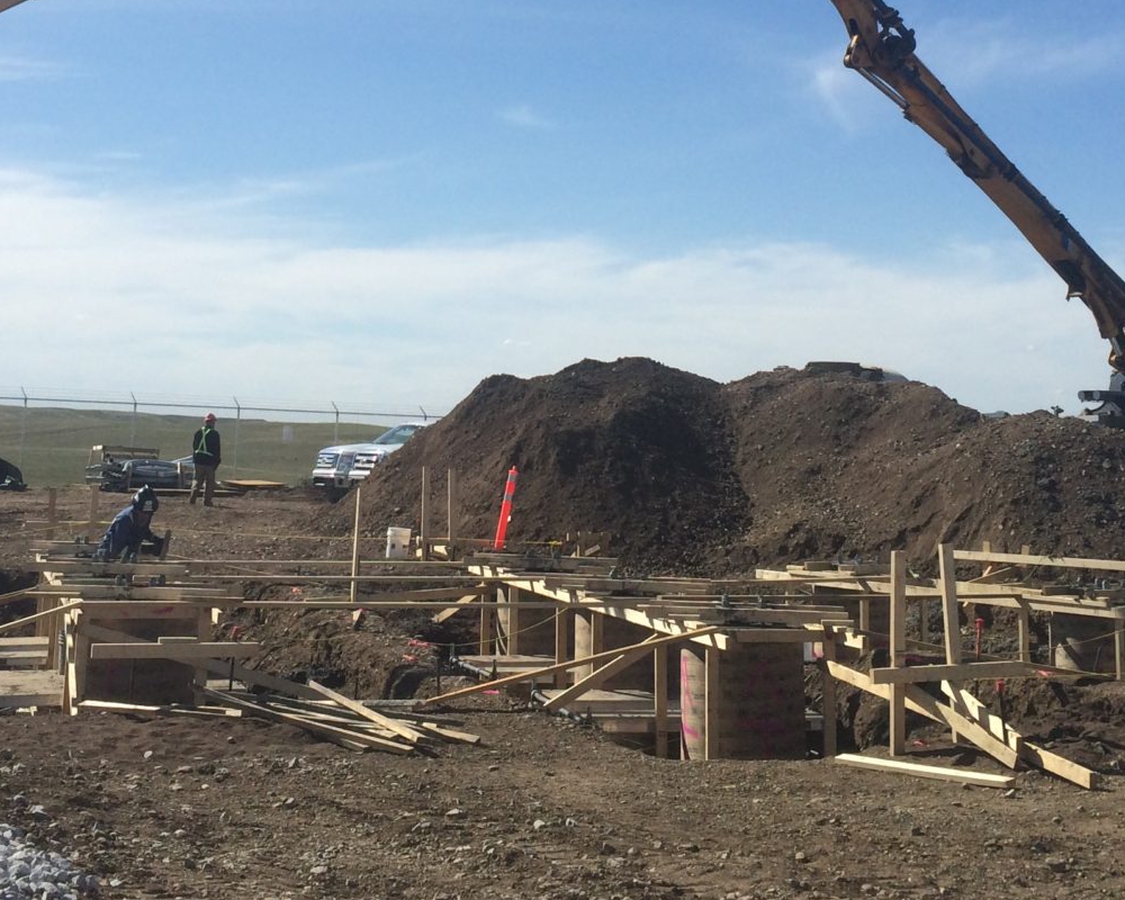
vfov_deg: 24.7
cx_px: 471
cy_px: 104
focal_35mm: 60
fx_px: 1998
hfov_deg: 31.4
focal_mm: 4.12
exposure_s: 1/3731
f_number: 2.2
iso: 32
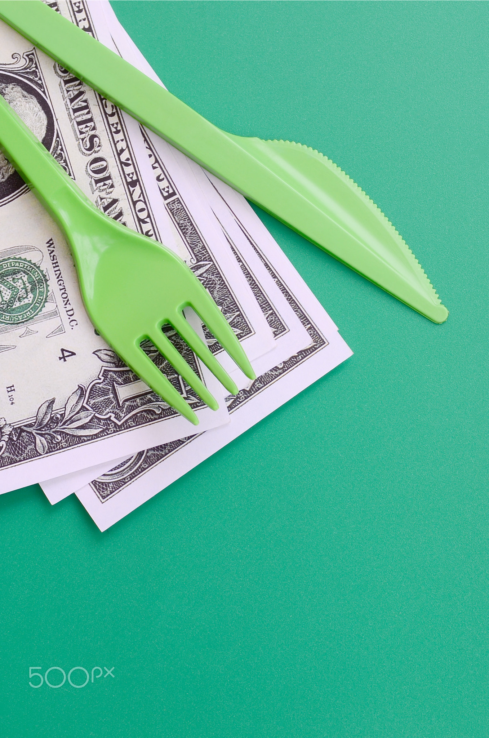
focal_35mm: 60
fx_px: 1228
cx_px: 244
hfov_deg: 22.5
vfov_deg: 33.5
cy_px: 369
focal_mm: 40
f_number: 10
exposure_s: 1/15
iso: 100
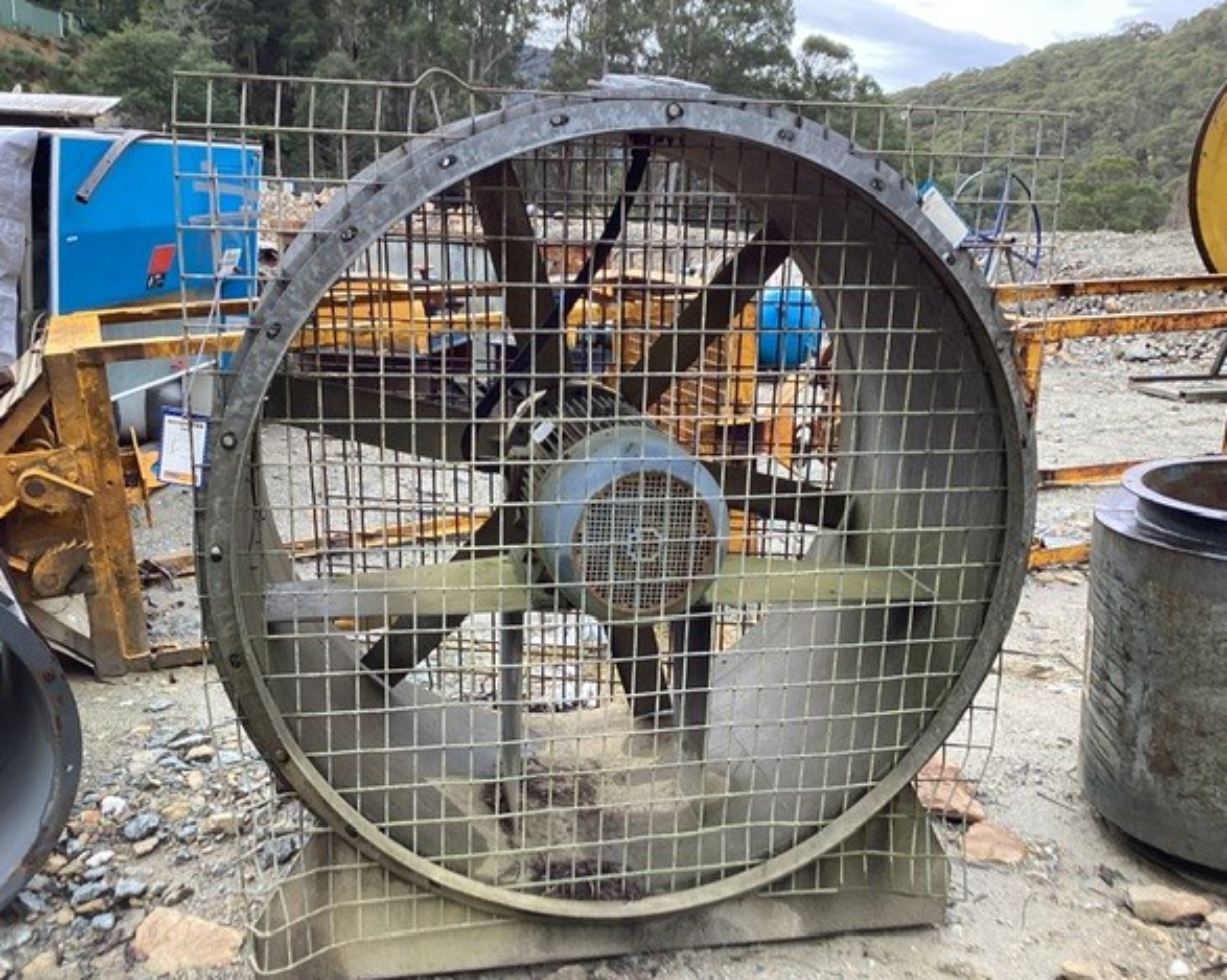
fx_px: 1198
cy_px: 499
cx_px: 606
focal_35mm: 33
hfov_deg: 54.2
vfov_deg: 44.5
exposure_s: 1/100
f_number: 2.4
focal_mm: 3.3
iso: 40
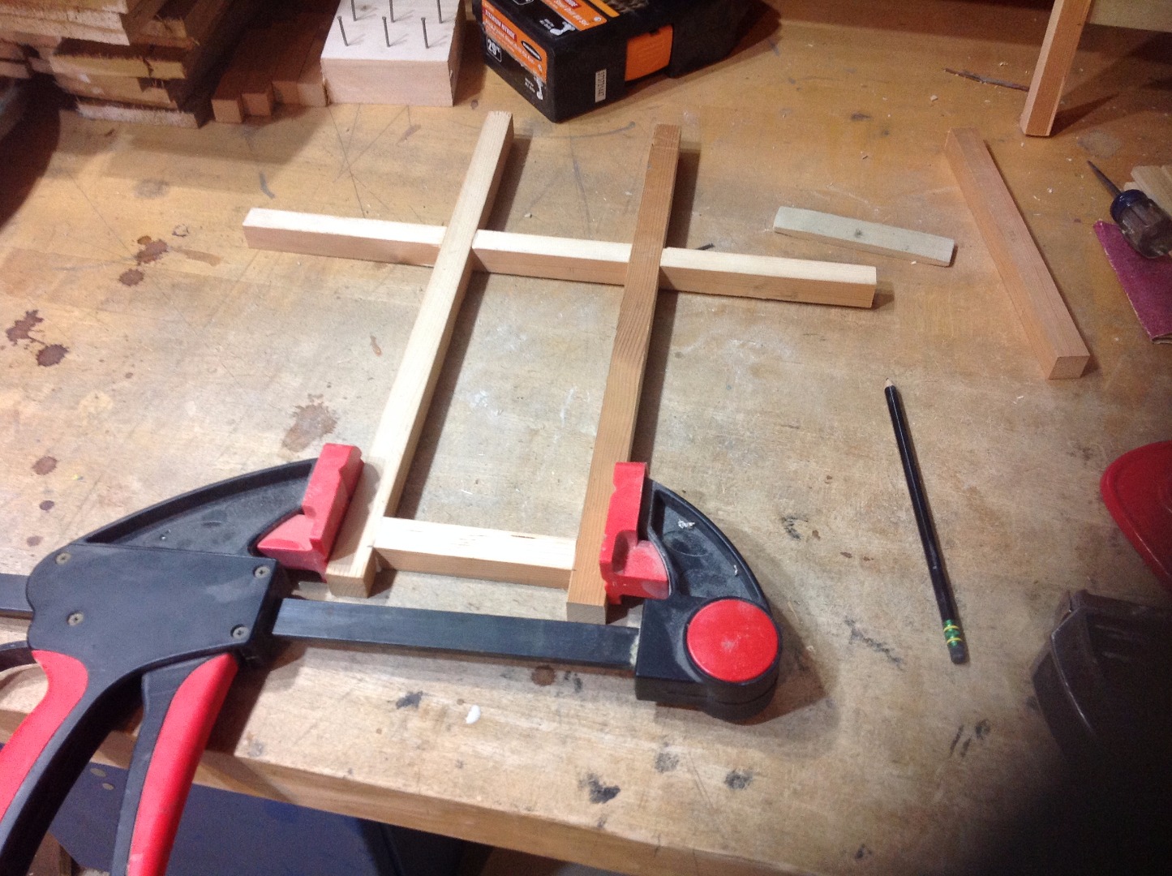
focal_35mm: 35
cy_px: 438
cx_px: 586
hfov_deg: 52.7
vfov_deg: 40.6
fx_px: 1184
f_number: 2.4
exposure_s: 1/15
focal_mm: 4.28
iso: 125
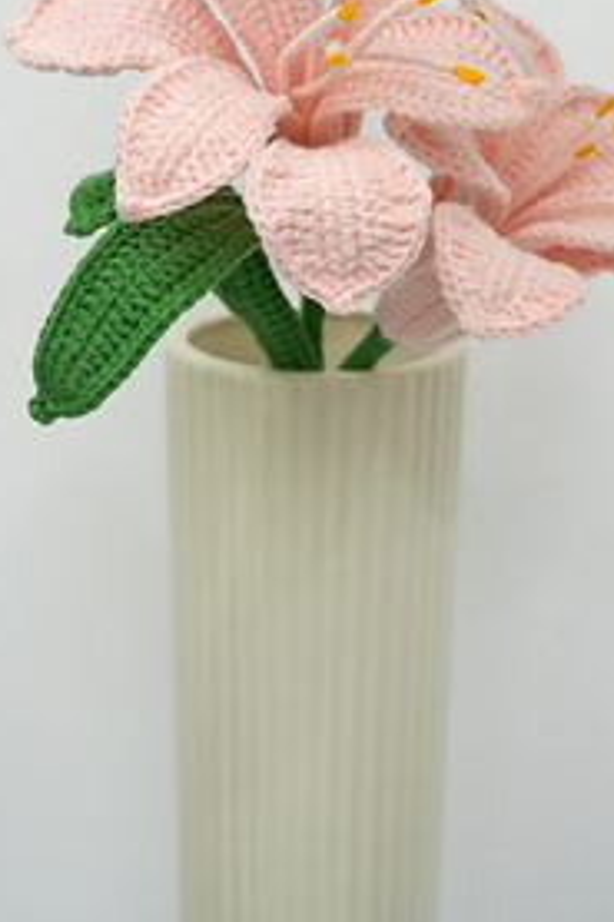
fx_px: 2023
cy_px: 106
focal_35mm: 79
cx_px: 373
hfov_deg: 17.2
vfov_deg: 25.0
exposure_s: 1/250
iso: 4000
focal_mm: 44
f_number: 6.3
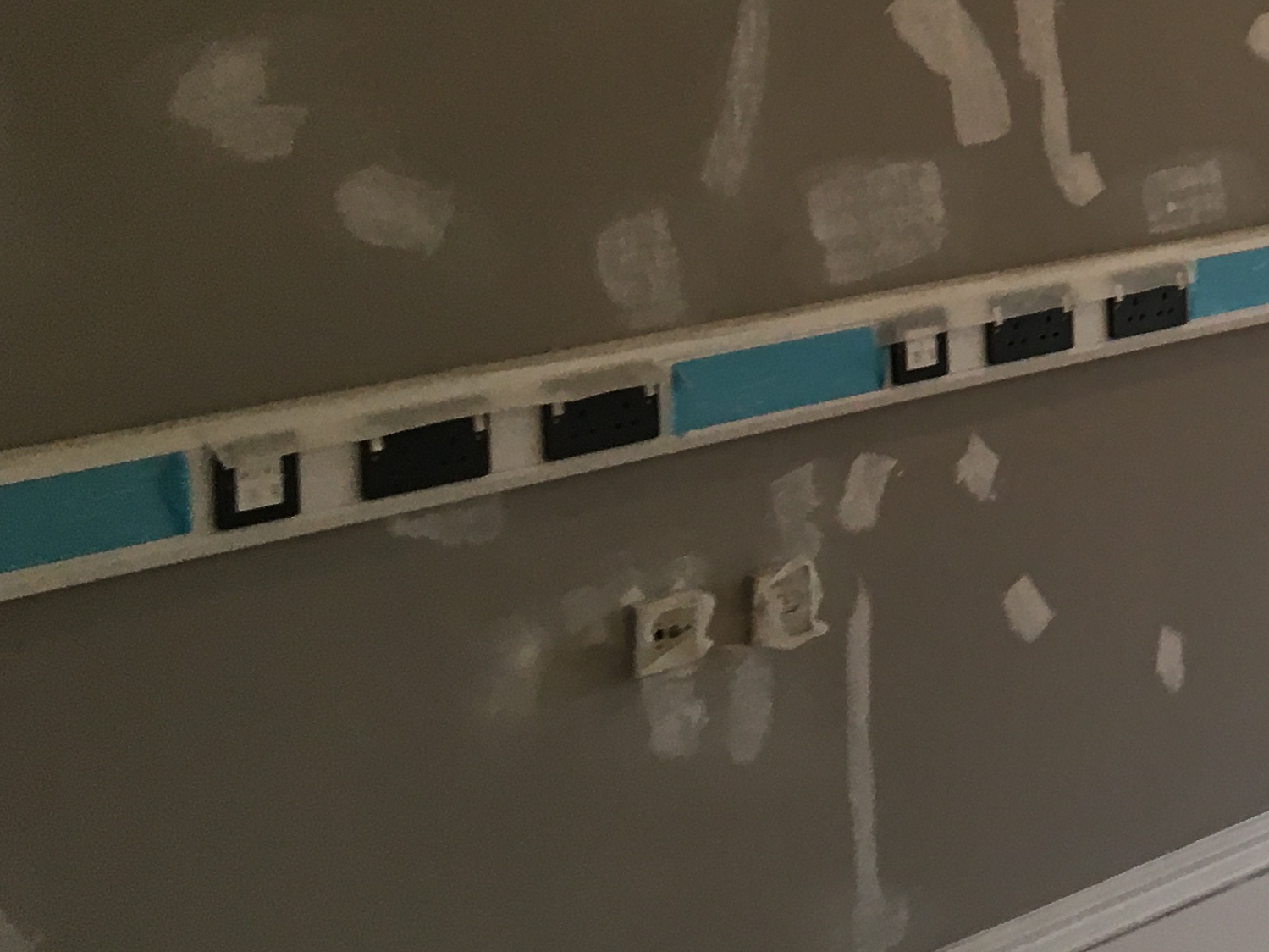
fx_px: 2859
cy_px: -49
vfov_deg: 18.3
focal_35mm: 78
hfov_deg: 22.7
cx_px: 1576
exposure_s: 1/33
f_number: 2.2
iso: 40
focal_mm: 4.15
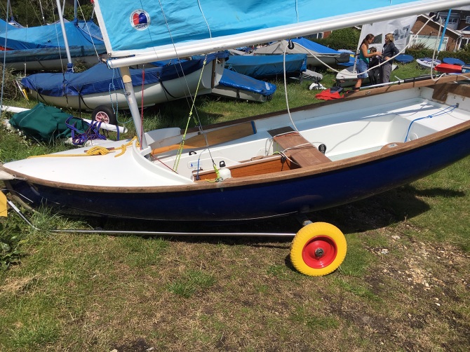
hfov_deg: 61.7
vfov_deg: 48.2
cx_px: 235
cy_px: 176
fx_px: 394
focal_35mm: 29
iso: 25
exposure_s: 1/4049
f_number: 2.2
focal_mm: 4.15
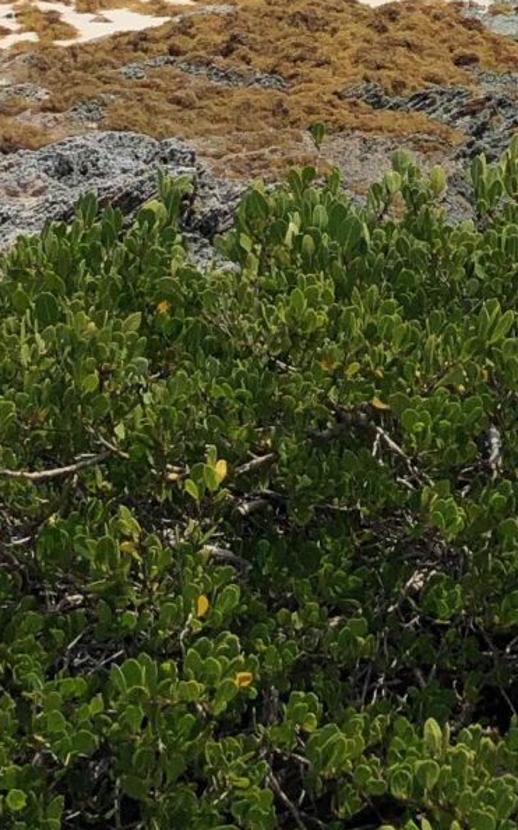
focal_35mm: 128
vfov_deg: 15.8
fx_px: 2893
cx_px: 451
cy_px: -130
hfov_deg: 10.2
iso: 25
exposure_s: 1/3205
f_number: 1.8
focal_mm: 3.99
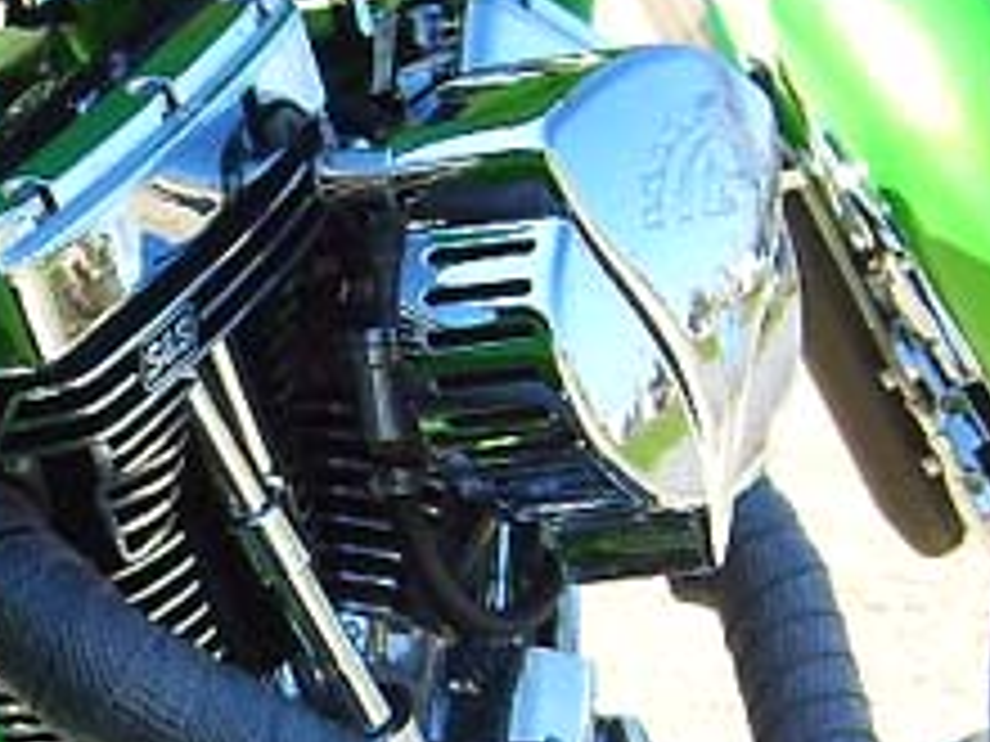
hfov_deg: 15.3
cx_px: 4
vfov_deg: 11.5
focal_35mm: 127
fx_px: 3632
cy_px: 778
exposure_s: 1/500
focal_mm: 5.8
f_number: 2.8
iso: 50
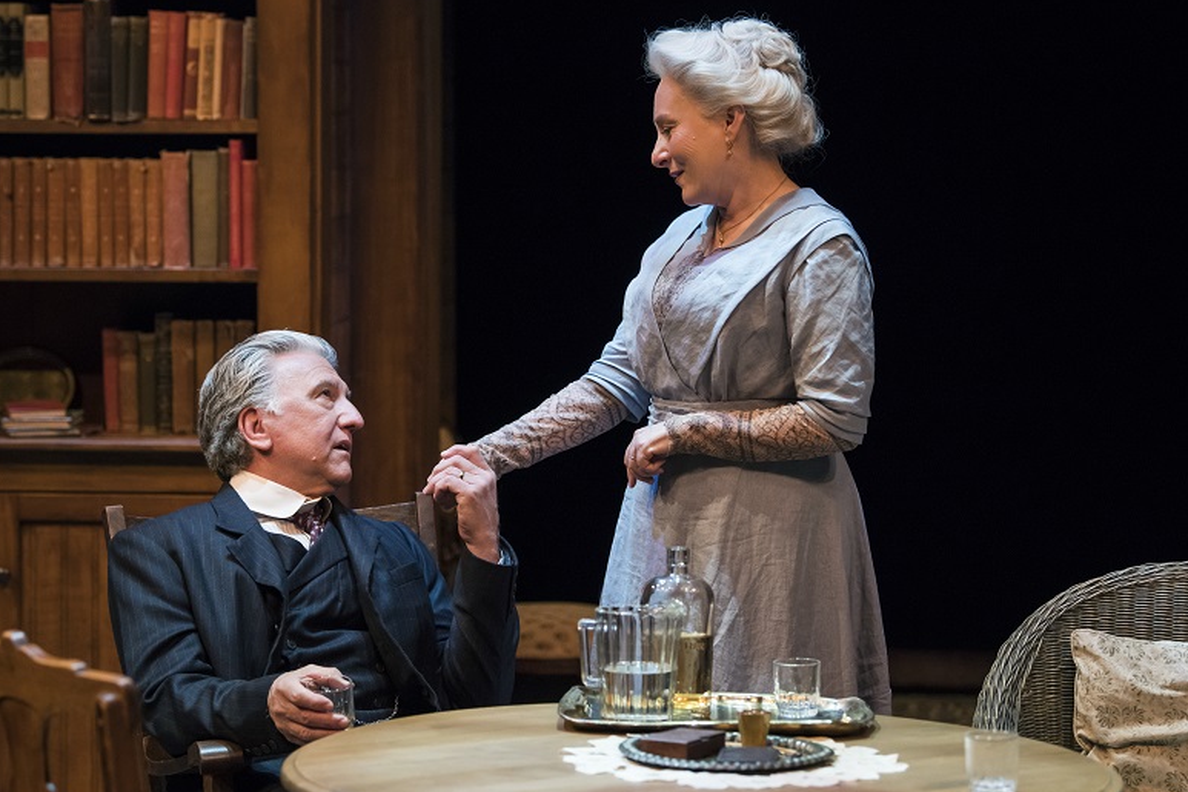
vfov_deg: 10.4
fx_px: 4355
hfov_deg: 15.5
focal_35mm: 132
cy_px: 357
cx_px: 519
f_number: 3.2
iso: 2000
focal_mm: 102
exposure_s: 1/125
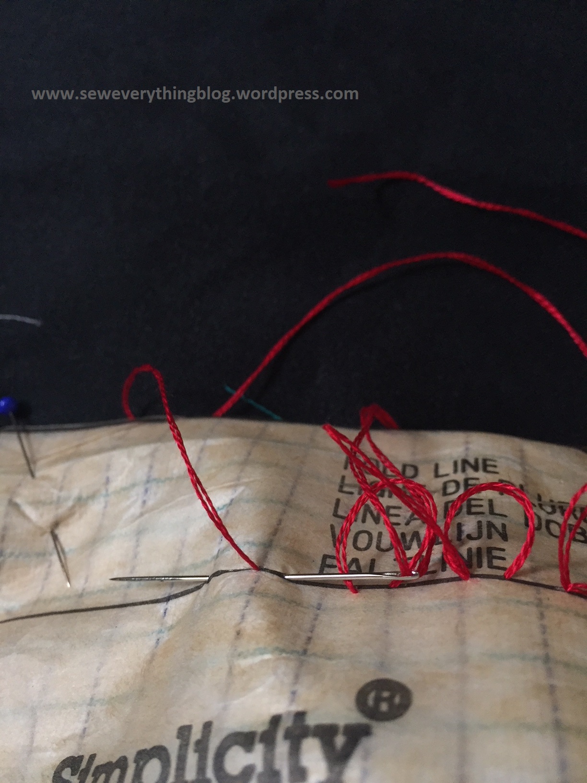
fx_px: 656
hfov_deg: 48.2
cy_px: 392
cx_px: 294
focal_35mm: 29
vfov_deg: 61.7
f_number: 2.2
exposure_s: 1/30
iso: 100
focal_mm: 4.15
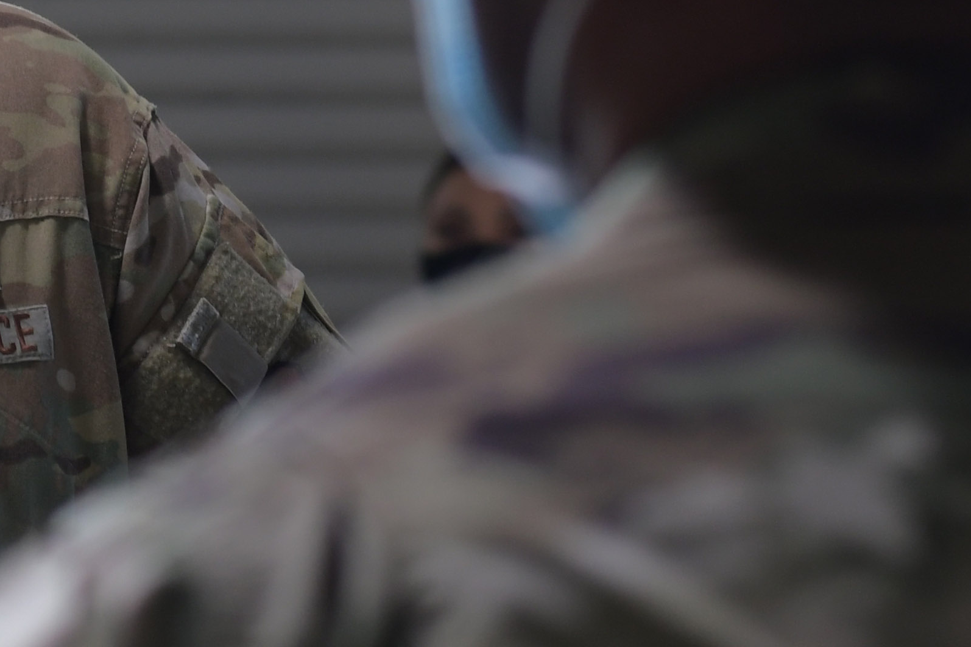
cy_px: 116
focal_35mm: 262
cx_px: 194
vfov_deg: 5.2
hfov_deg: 7.8
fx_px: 7067
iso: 400
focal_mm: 50
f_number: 3.5
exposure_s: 1/80
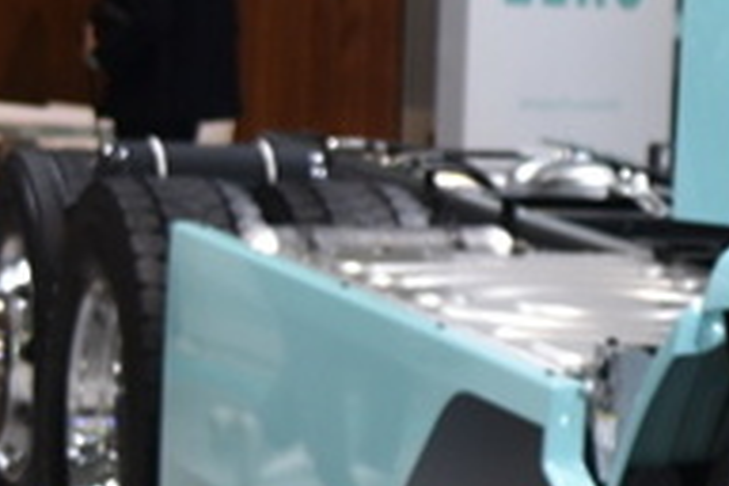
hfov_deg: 9.2
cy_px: 178
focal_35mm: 212
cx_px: 1333
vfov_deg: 6.5
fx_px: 4293
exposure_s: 1/80
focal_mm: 34
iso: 400
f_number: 4.5
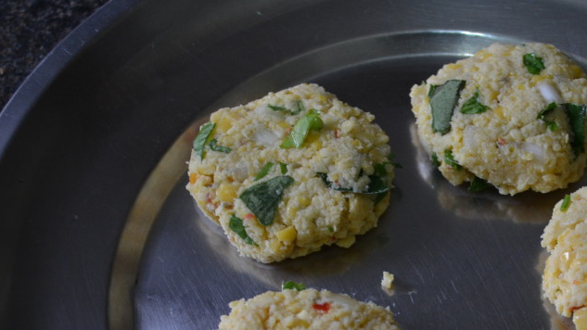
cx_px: 450
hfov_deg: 23.7
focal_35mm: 89
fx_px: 1383
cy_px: 311
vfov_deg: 13.5
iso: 900
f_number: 5
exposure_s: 1/30
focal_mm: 35
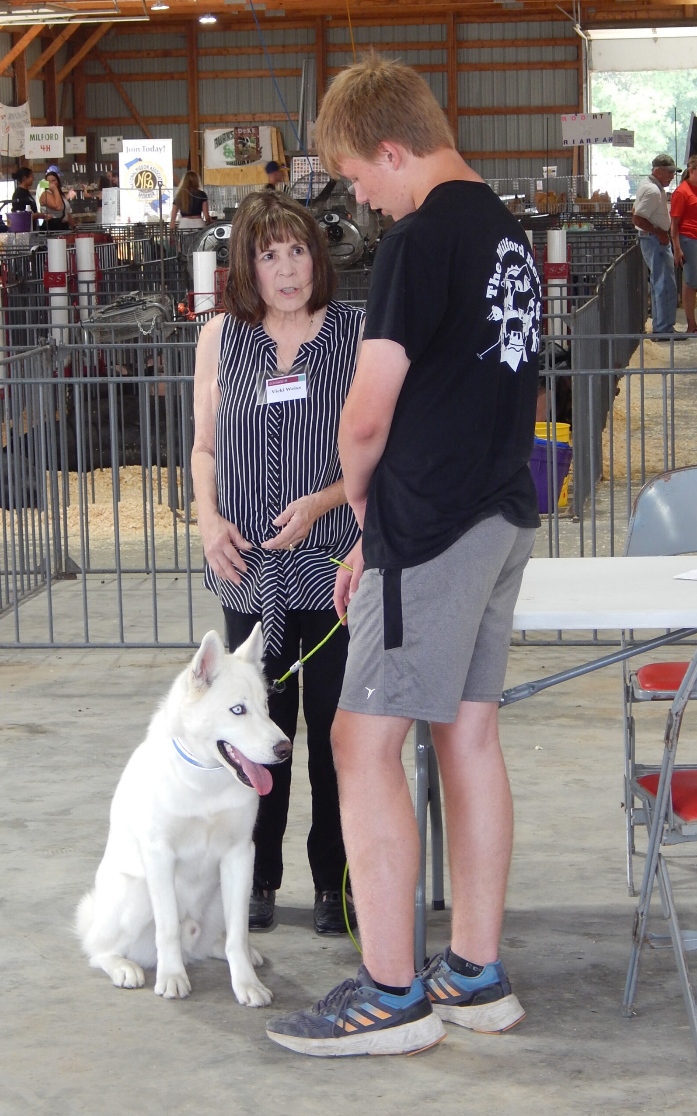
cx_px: 380
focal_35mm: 100
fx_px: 3040
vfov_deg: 20.8
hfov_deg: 13.1
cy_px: 557
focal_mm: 16.6
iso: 180
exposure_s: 1/30
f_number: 4.4
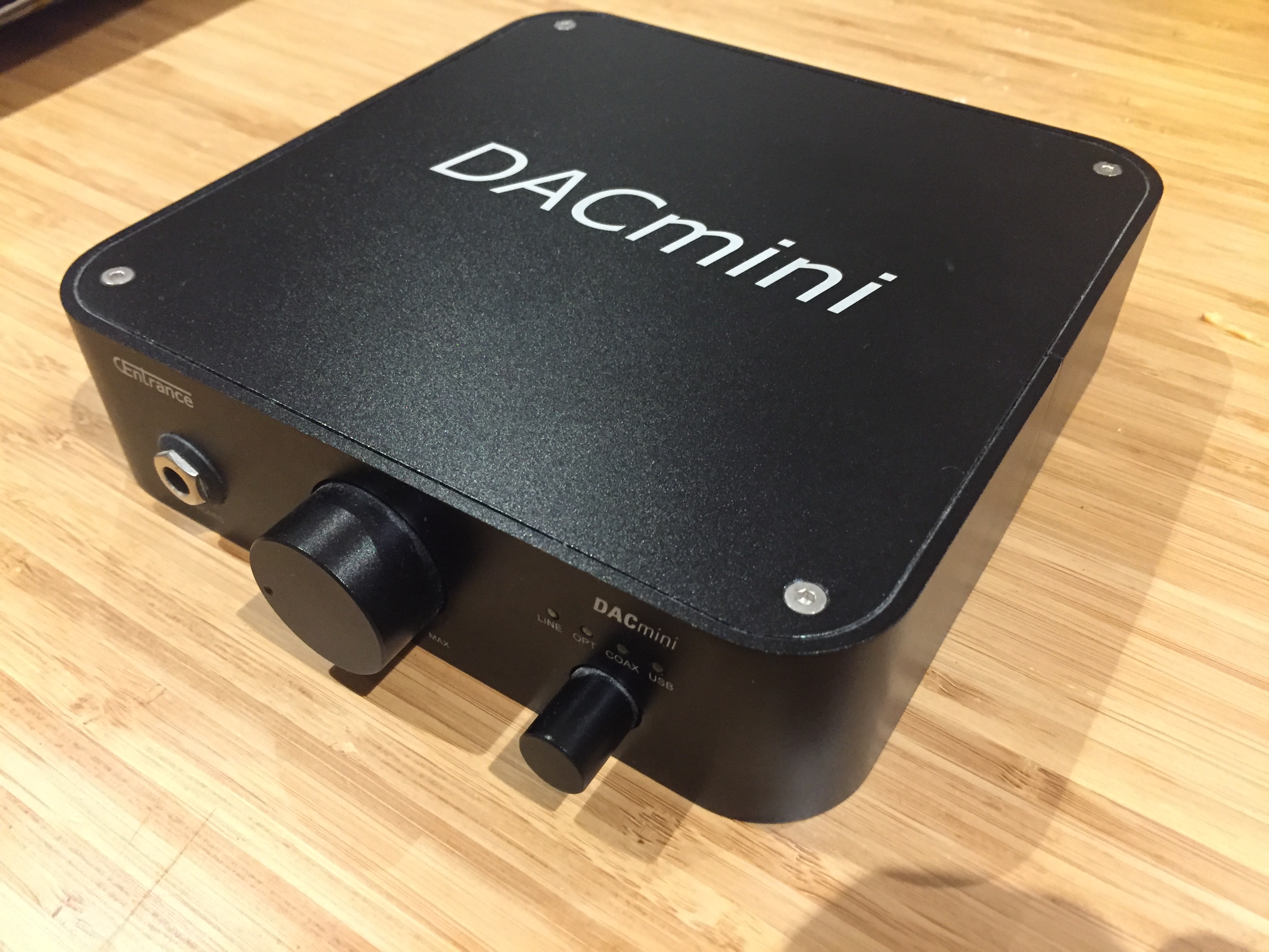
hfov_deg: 61.7
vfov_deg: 48.2
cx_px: 634
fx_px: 1063
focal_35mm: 29
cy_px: 476
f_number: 2.2
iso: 320
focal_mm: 4.15
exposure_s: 1/17
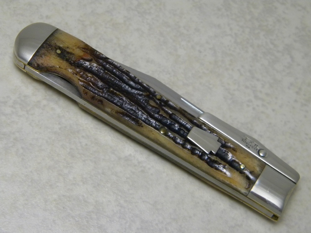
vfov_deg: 17.8
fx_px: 746
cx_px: 156
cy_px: 116
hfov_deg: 23.6
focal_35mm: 83
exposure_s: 1/22.1
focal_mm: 15.1
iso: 400
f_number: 4.5
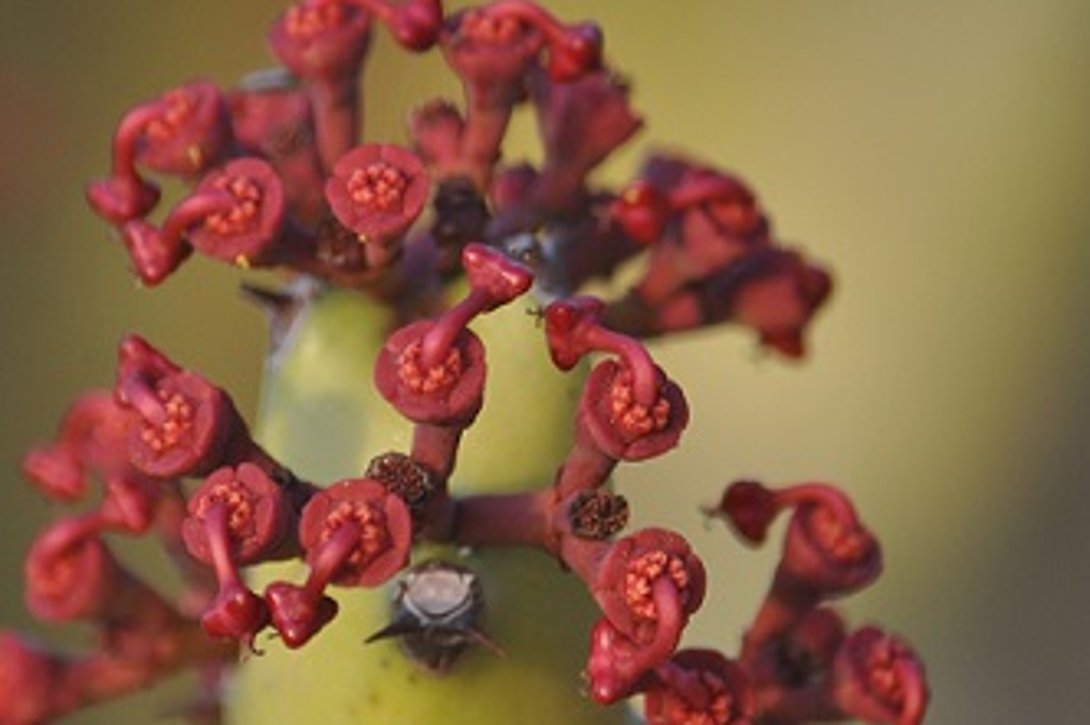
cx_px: 517
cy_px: 433
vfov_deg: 2.0
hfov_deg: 3.0
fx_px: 20971
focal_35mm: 693
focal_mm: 300
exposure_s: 1/320
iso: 640
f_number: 5.6
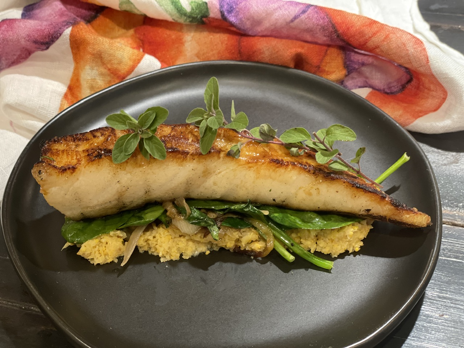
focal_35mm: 52
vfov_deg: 28.0
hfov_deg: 36.8
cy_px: 174
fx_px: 697
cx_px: 232
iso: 320
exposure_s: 1/40
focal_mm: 6
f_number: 2
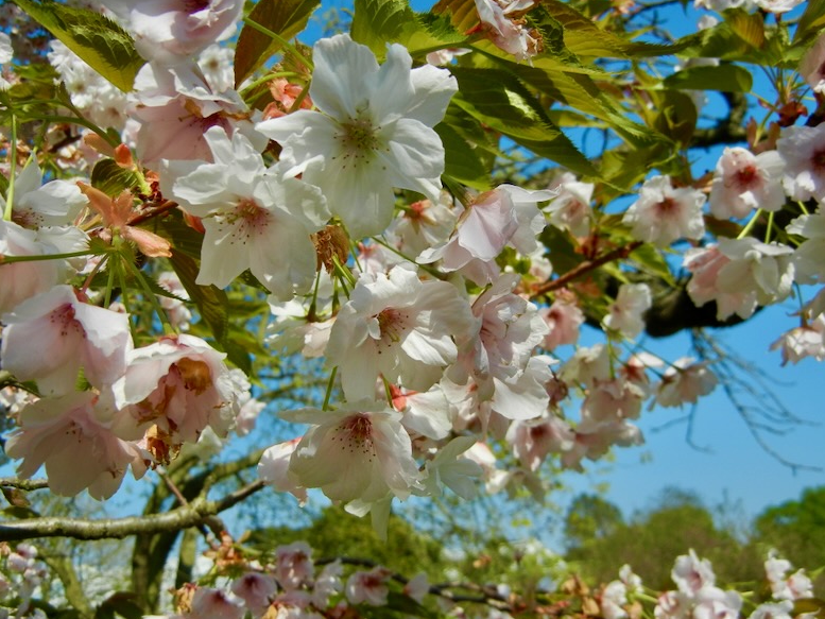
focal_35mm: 35
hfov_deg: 52.6
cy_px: 306
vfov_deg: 40.7
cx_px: 407
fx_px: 834
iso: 160
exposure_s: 1/424
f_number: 7.2
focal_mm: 6.2
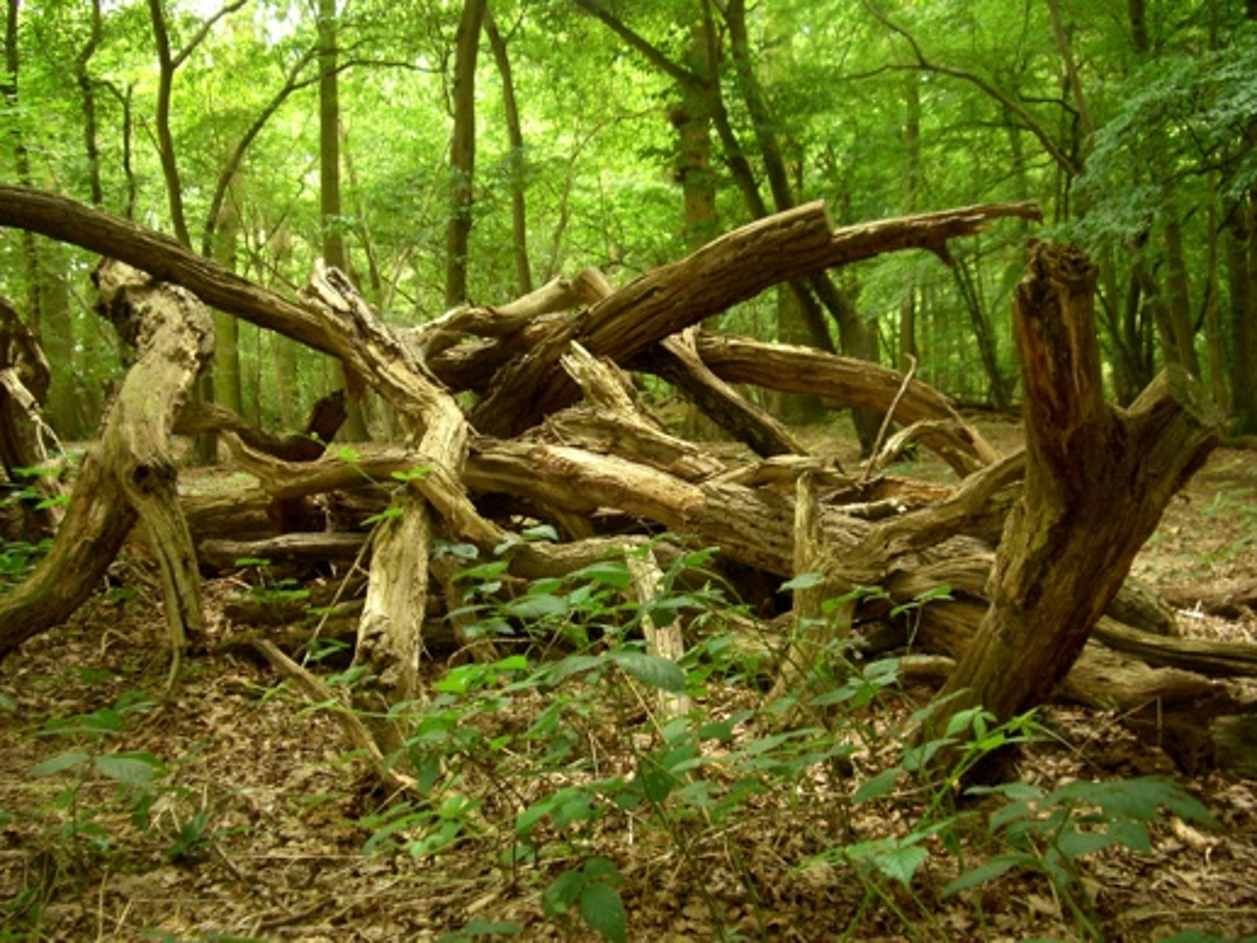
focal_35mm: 38
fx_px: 1380
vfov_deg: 37.7
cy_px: 472
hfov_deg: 49.0
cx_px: 628
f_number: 2.8
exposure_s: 1/15
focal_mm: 7.9
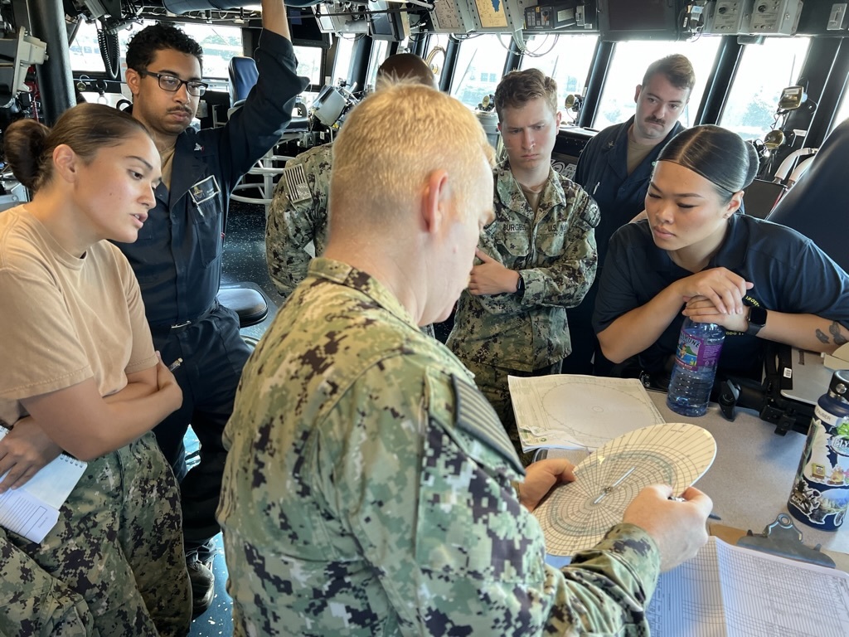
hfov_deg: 67.3
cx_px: 424
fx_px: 638
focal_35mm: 26
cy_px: 318
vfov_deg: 53.1
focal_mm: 5.7
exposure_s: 1/112
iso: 125
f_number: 1.5
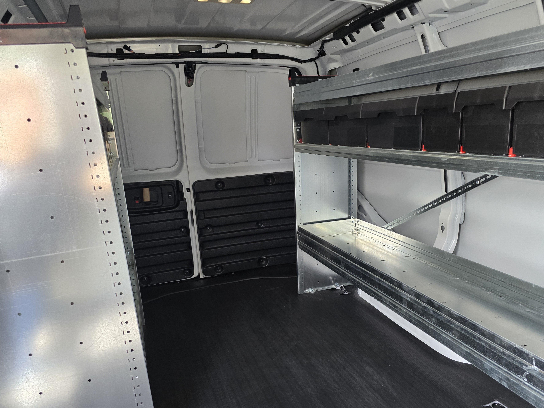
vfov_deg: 53.0
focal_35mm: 26
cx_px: 283
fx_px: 409
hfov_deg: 67.3
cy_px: 221
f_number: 1.7
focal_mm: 6.3
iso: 320
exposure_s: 1/120
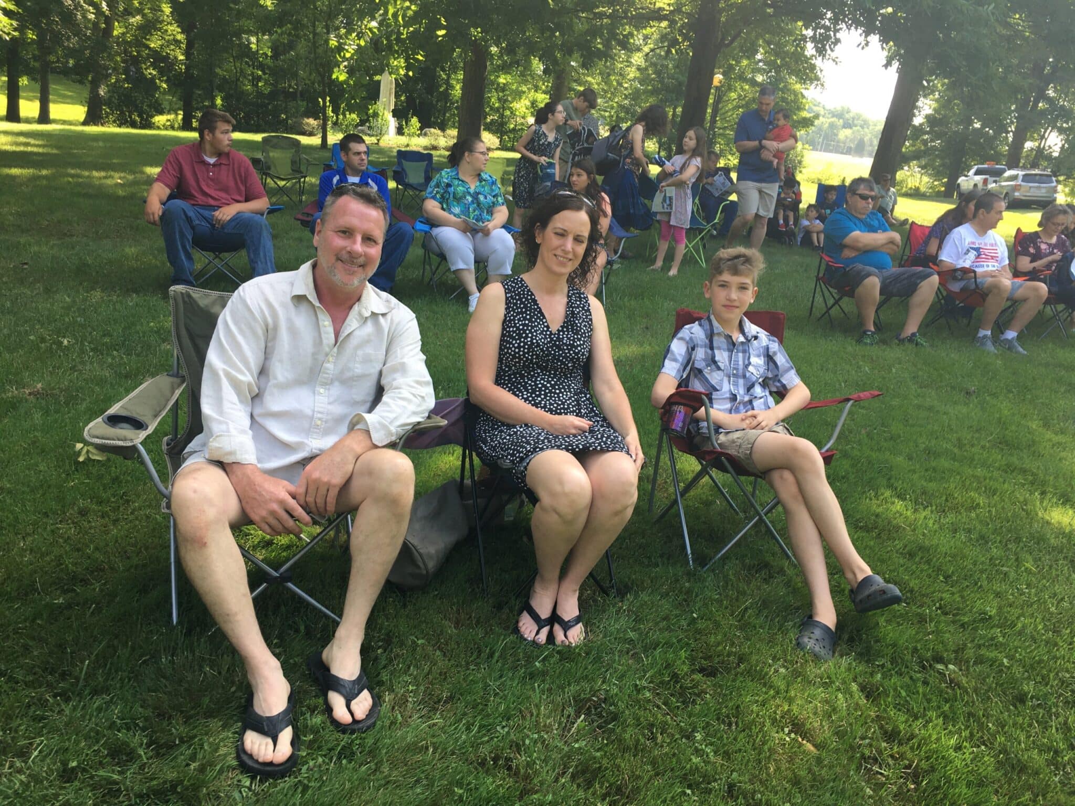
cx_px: 538
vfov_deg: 48.2
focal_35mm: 29
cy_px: 403
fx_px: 901
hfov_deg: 61.7
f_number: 2.2
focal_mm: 4.15
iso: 25
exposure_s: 1/148
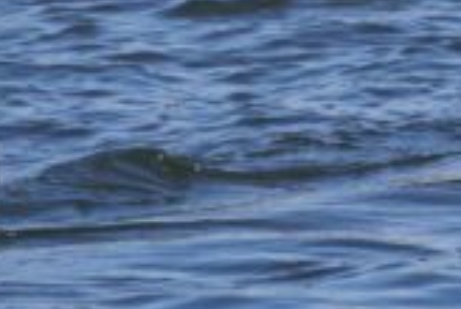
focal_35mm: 794
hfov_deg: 2.6
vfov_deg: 1.7
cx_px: 388
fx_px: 10187
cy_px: -414
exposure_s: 1/500
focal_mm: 85
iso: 100
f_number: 6.3
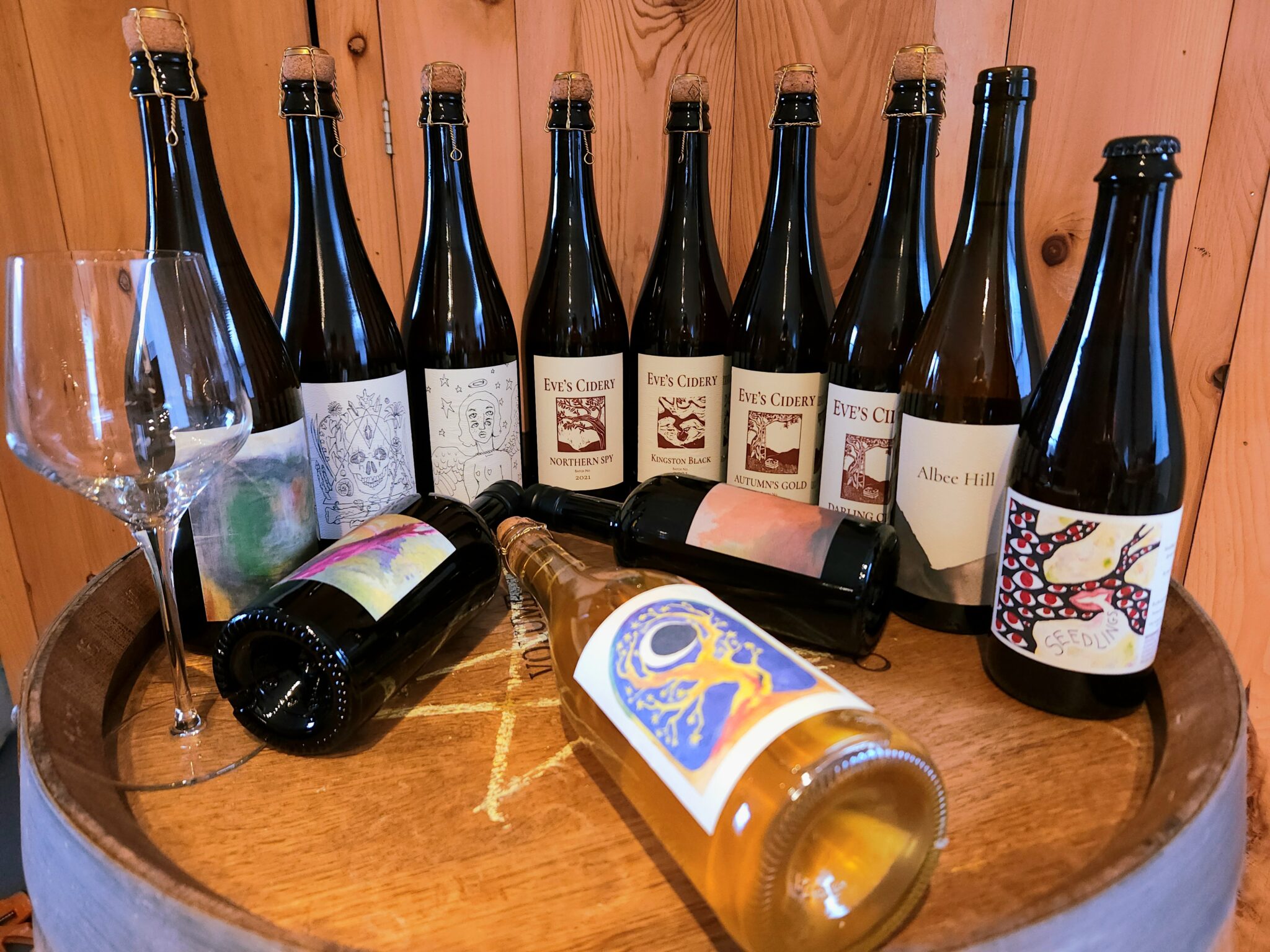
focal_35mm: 23
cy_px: 476
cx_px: 635
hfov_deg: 73.9
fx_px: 844
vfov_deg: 58.9
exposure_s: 1/60.2
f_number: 1.8
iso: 320
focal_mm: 5.4
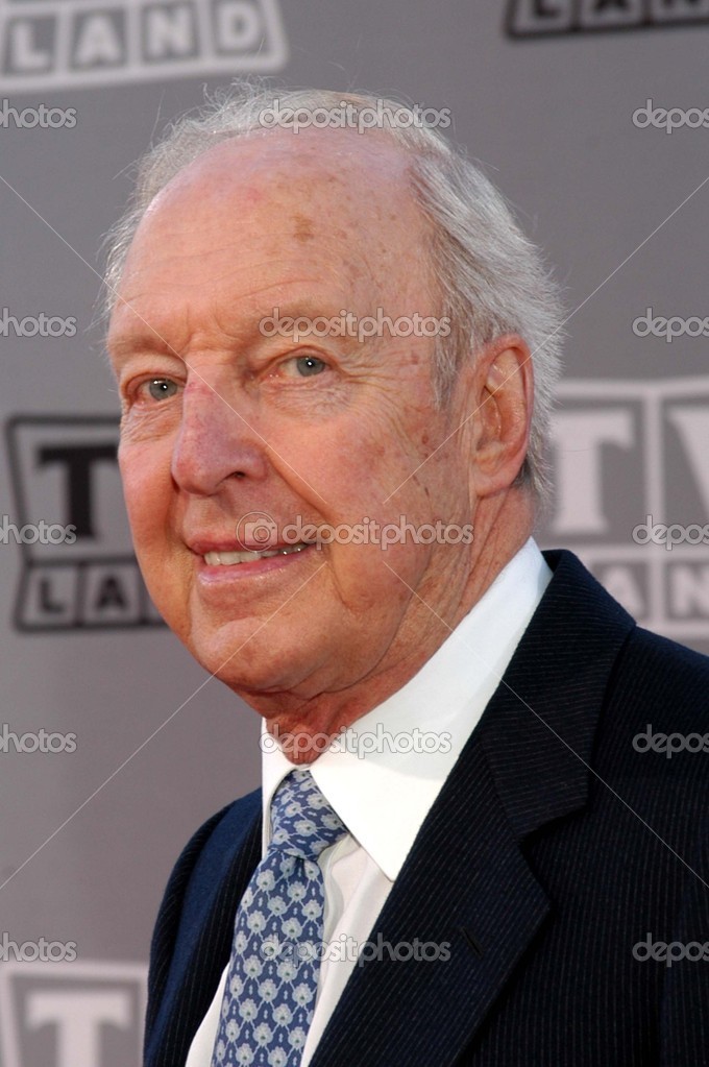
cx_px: 354
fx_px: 3774
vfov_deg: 16.1
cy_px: 534
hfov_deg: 10.7
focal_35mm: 128
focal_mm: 85
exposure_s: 1/200
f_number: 6.3
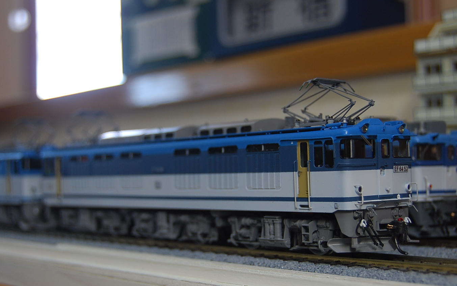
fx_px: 844
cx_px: 208
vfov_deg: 19.2
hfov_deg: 30.3
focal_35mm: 68
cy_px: 171
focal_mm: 31
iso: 200
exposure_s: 1/50
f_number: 4.5
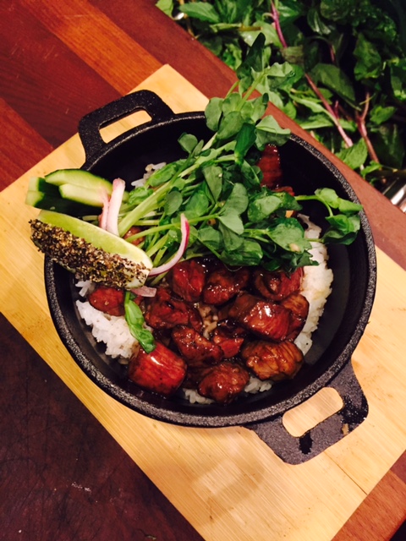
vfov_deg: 61.7
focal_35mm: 29
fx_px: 454
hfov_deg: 48.2
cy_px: 270
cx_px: 203
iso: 250
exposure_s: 1/15
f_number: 2.2
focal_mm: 4.15
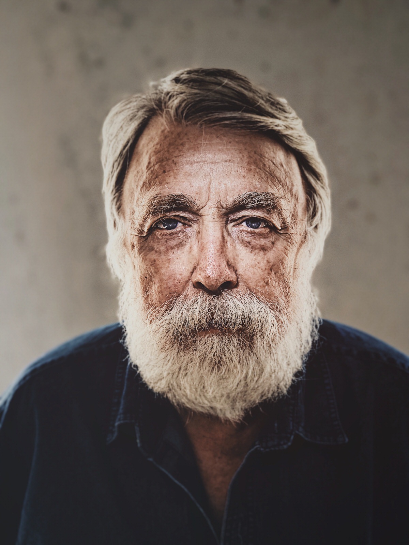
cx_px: 204
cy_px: 272
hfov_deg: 25.7
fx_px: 898
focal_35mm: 57
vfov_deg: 33.8
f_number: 2.8
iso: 32
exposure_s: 1/100
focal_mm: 6.6
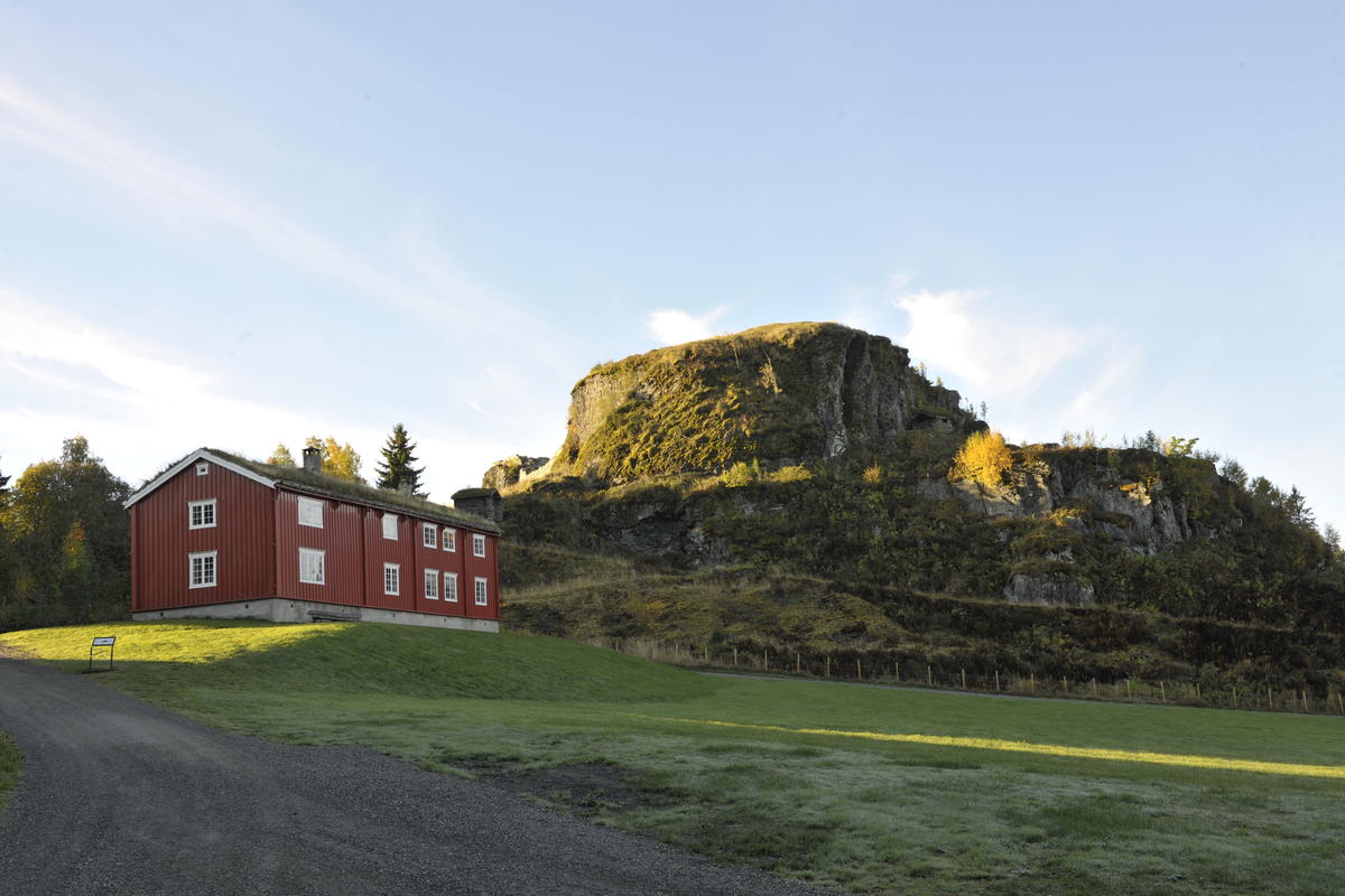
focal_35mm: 38
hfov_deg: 50.7
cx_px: 672
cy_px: 448
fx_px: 1420
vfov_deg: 35.1
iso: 250
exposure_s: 1/60
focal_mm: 38
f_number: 11
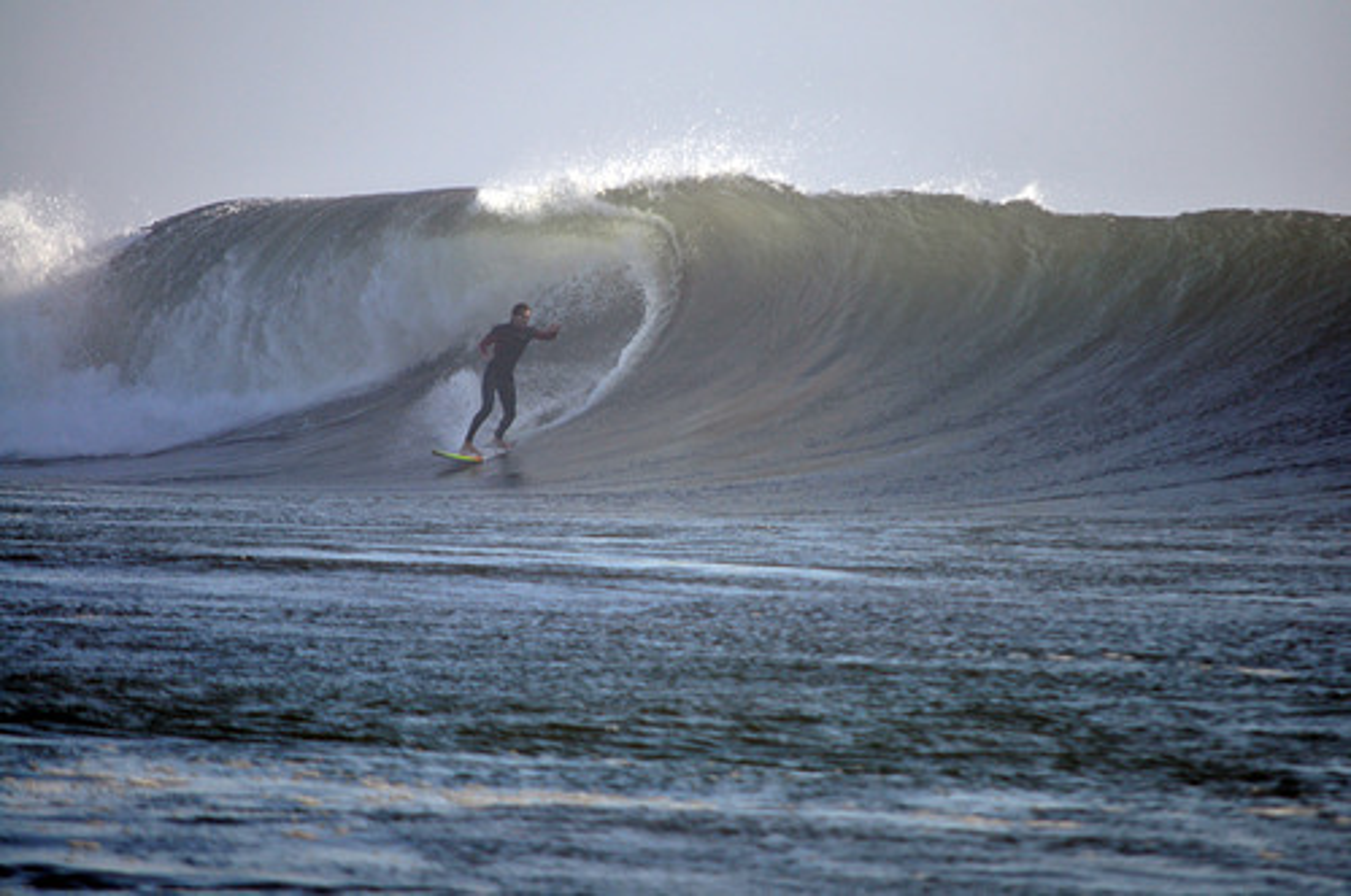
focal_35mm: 300
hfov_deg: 6.9
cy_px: 448
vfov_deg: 4.6
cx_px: 676
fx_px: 11244
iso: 400
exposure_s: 1/1250
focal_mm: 200
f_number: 5.6
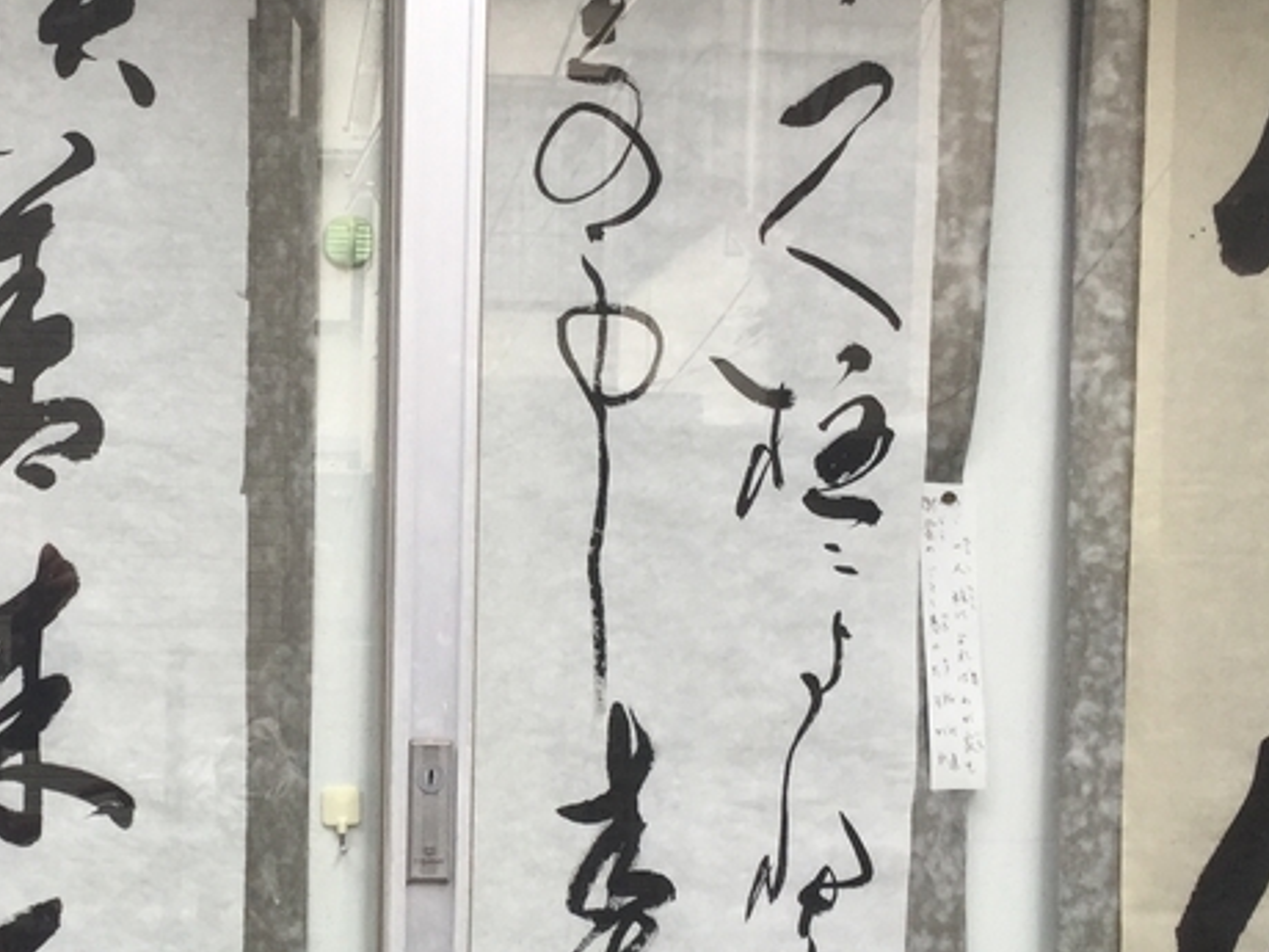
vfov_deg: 21.2
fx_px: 2529
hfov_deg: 27.6
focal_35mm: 69
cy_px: 679
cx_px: 270
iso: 40
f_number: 2.4
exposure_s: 1/120
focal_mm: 3.3
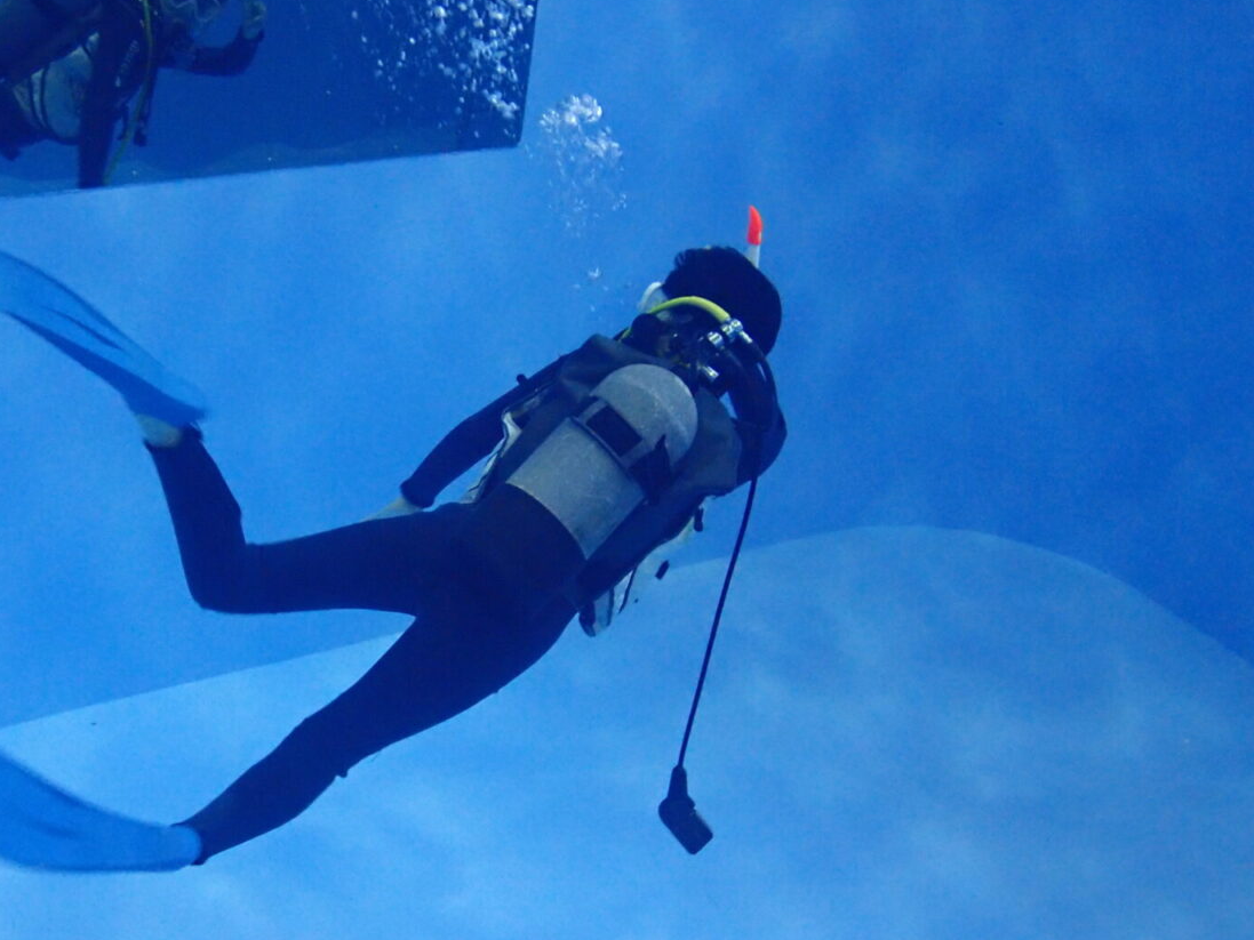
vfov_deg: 26.1
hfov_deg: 34.1
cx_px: 450
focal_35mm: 56
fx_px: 2029
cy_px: 540
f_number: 2.8
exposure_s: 1/40
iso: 640
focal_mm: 7.34
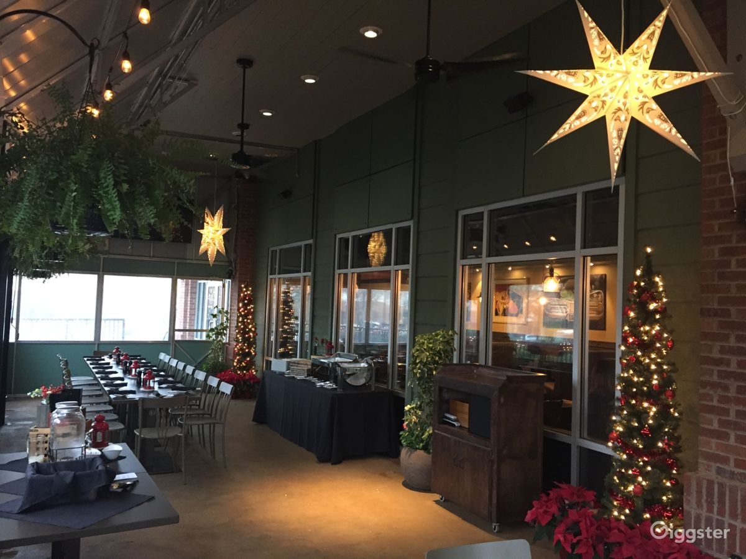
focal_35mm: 29
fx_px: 625
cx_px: 373
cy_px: 280
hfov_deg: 61.7
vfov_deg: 48.2
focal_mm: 4.15
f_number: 2.2
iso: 250
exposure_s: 1/20
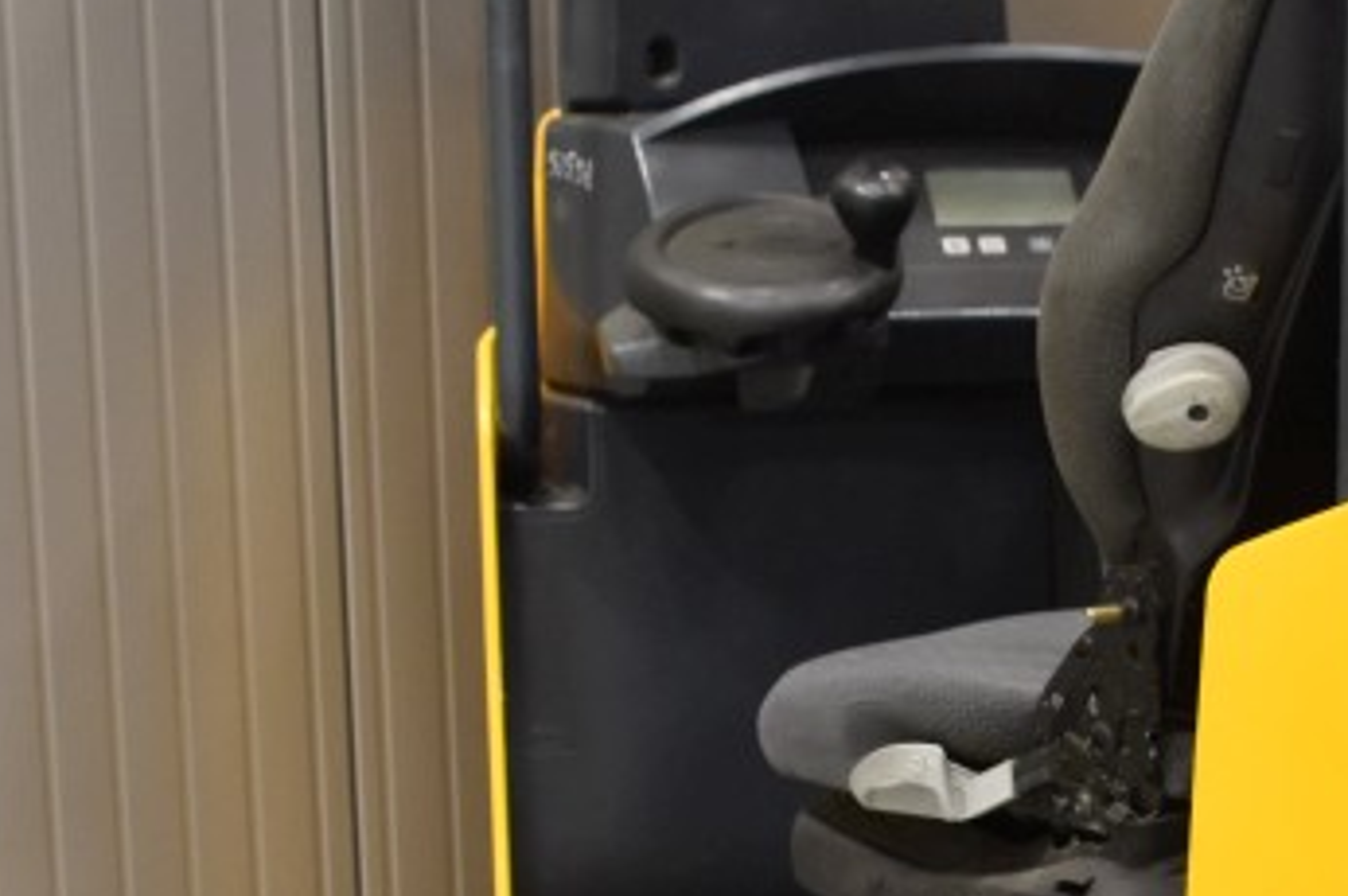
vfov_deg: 10.7
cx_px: 1418
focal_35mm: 125
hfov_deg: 16.0
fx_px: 4676
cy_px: 1169
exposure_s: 1/20
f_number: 5
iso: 1000
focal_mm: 24
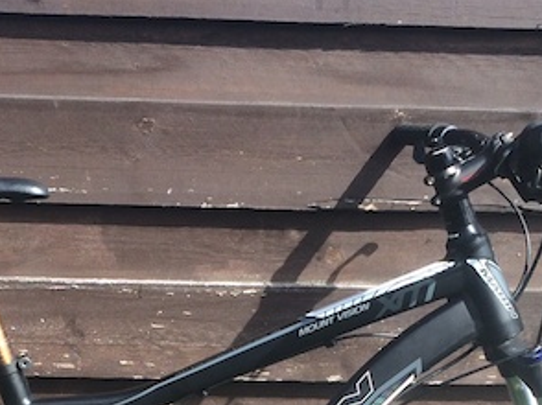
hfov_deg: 24.6
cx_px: 173
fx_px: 1236
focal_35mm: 79
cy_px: 479
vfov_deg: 17.8
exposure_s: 1/547
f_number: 2.2
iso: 32
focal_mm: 4.15
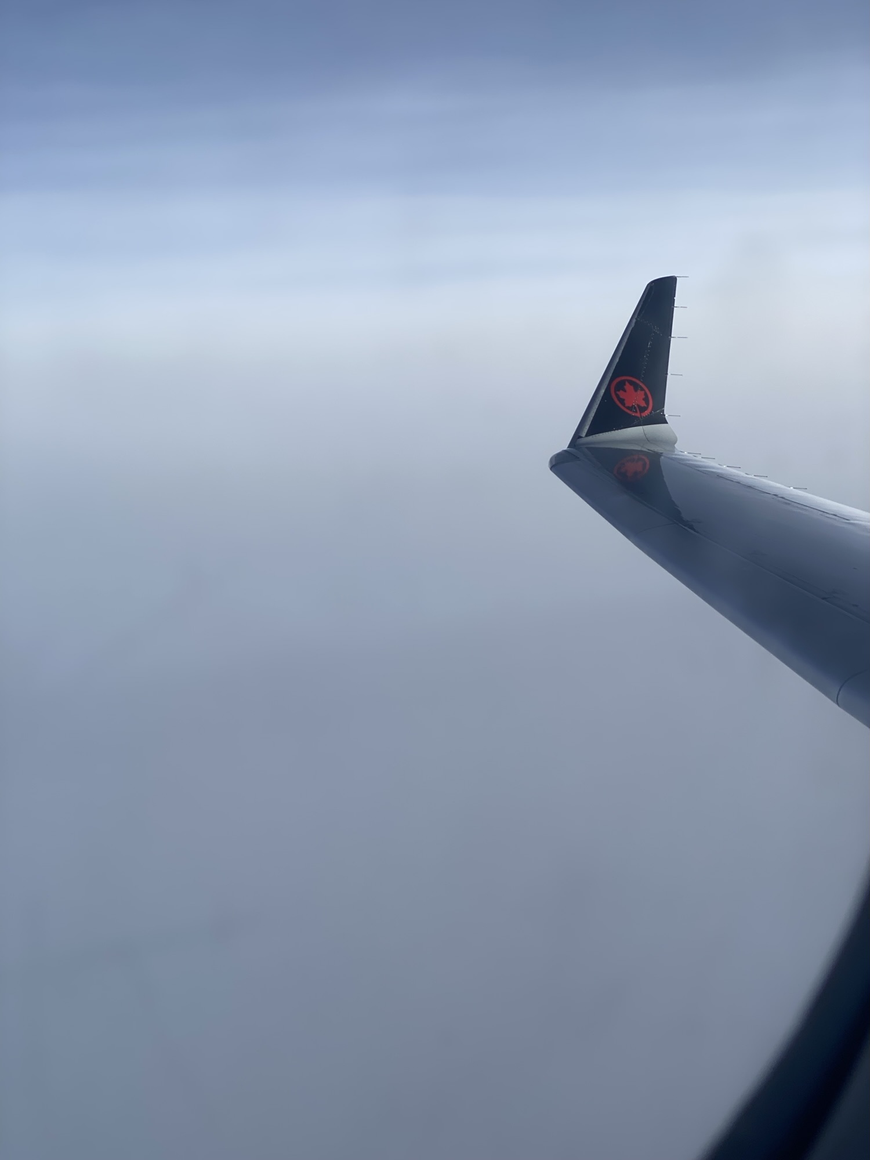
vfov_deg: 36.8
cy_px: 580
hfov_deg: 28.0
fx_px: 1743
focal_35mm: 52
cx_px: 435
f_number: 2
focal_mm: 6
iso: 20
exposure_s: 1/727
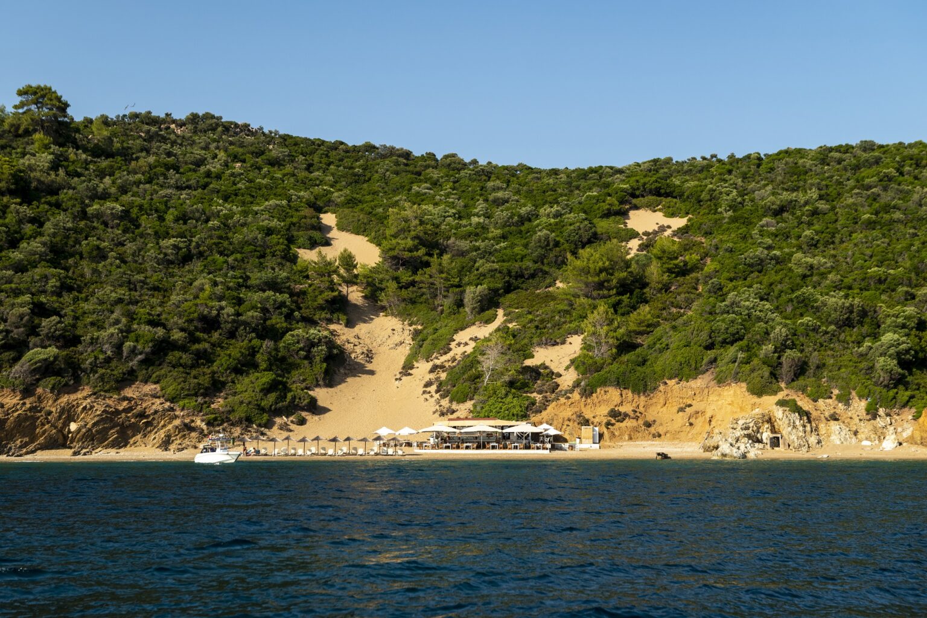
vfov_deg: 27.0
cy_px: 309
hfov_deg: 39.6
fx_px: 1288
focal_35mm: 50
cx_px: 464
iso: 100
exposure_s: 1/500
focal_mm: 50
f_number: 5.6
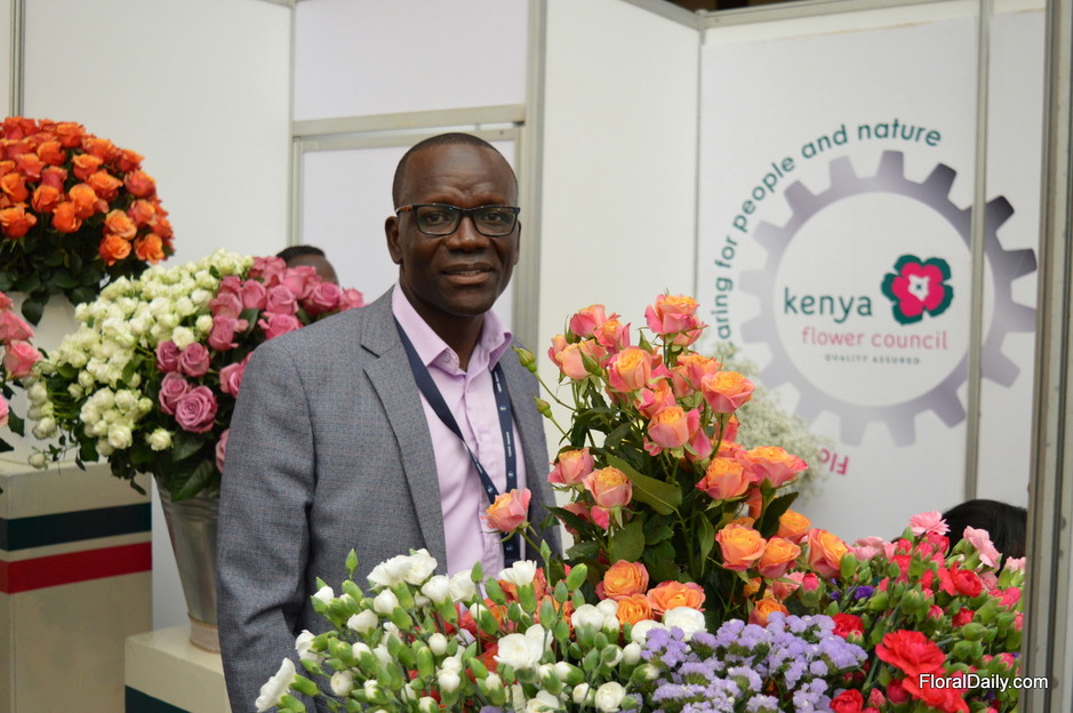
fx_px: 1206
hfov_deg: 48.0
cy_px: 356
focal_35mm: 40
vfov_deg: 32.9
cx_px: 536
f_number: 4
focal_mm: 27
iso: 1400
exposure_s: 1/125
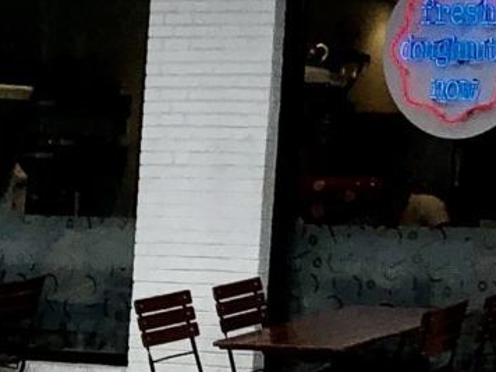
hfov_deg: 11.7
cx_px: 772
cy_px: -68
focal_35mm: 161
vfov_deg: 9.1
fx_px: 2307
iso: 20
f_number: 1.8
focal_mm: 3.99
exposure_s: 1/1156
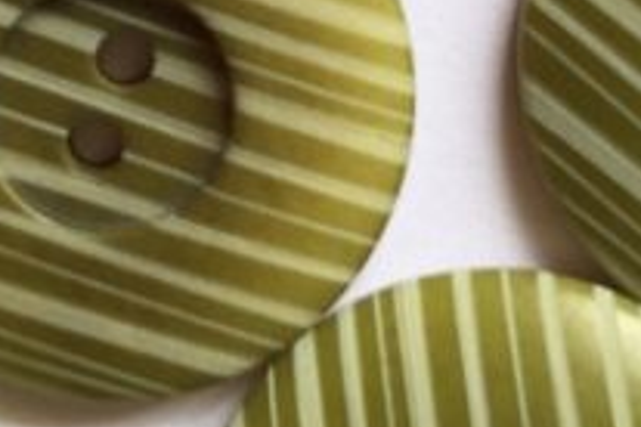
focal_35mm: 112
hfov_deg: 18.2
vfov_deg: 11.8
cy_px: -167
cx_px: 220
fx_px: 1994
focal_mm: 4.15
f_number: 2.2
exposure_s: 1/50
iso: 32
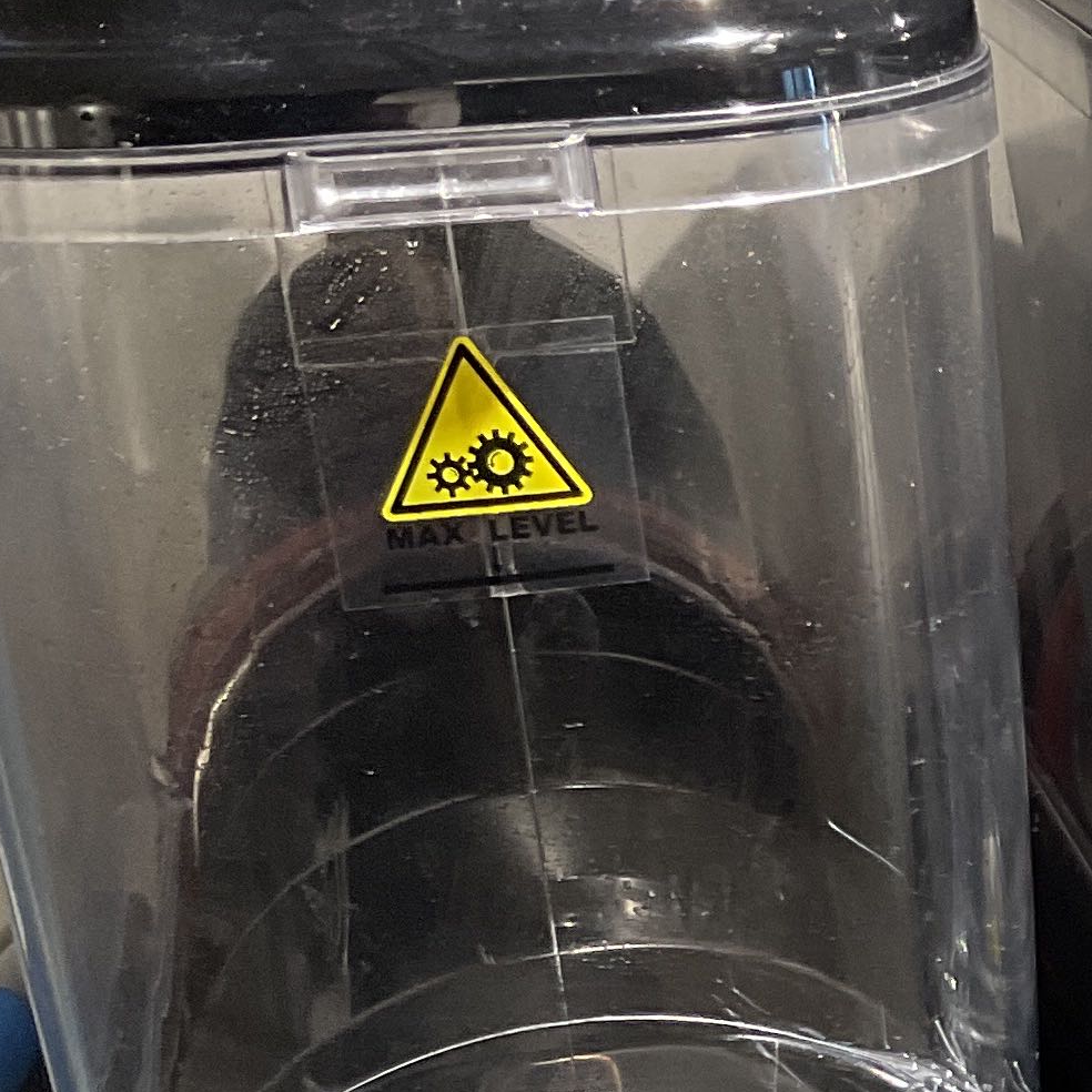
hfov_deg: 15.5
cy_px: 1202
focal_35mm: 105
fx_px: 3747
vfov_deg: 16.1
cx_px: 1571
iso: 40
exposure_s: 1/50
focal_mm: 3
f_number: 1.8
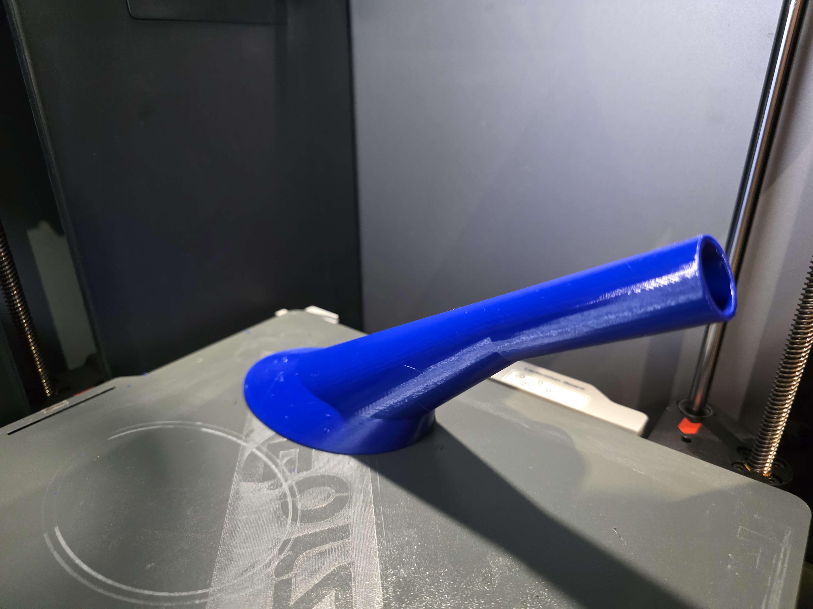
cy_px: 304
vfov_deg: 58.9
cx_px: 406
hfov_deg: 73.9
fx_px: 540
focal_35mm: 23
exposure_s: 1/50
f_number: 1.7
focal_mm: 6.3
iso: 1600
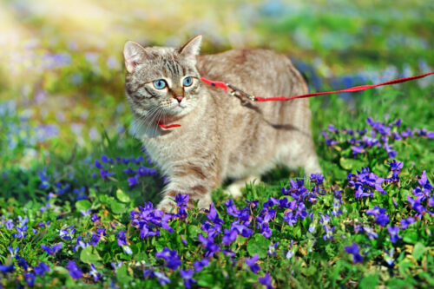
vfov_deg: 13.0
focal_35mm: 105
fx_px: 1265
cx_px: 217
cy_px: 144
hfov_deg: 19.5
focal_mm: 105
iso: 160
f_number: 3
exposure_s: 1/2500
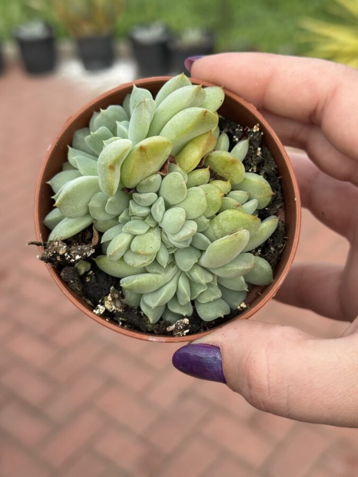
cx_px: 179
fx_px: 662
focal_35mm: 48
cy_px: 238
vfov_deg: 39.7
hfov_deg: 30.3
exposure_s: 1/645
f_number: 1.78
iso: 64
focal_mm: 6.76
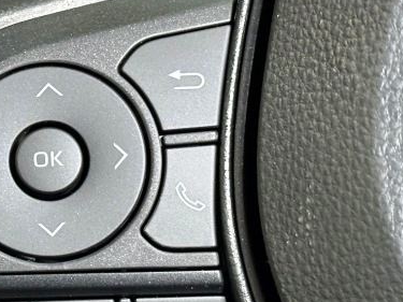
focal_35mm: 131
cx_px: 39
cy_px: 161
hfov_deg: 14.9
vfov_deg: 11.3
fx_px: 1525
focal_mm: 6.86
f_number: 1.78
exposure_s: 1/40
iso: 500
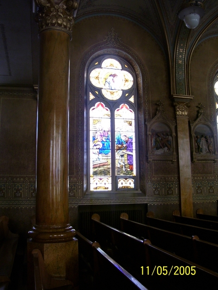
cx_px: 109
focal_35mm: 34
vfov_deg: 53.9
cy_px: 145
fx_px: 285
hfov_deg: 41.8
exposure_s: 1/10
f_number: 2.7
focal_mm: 5.6
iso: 160
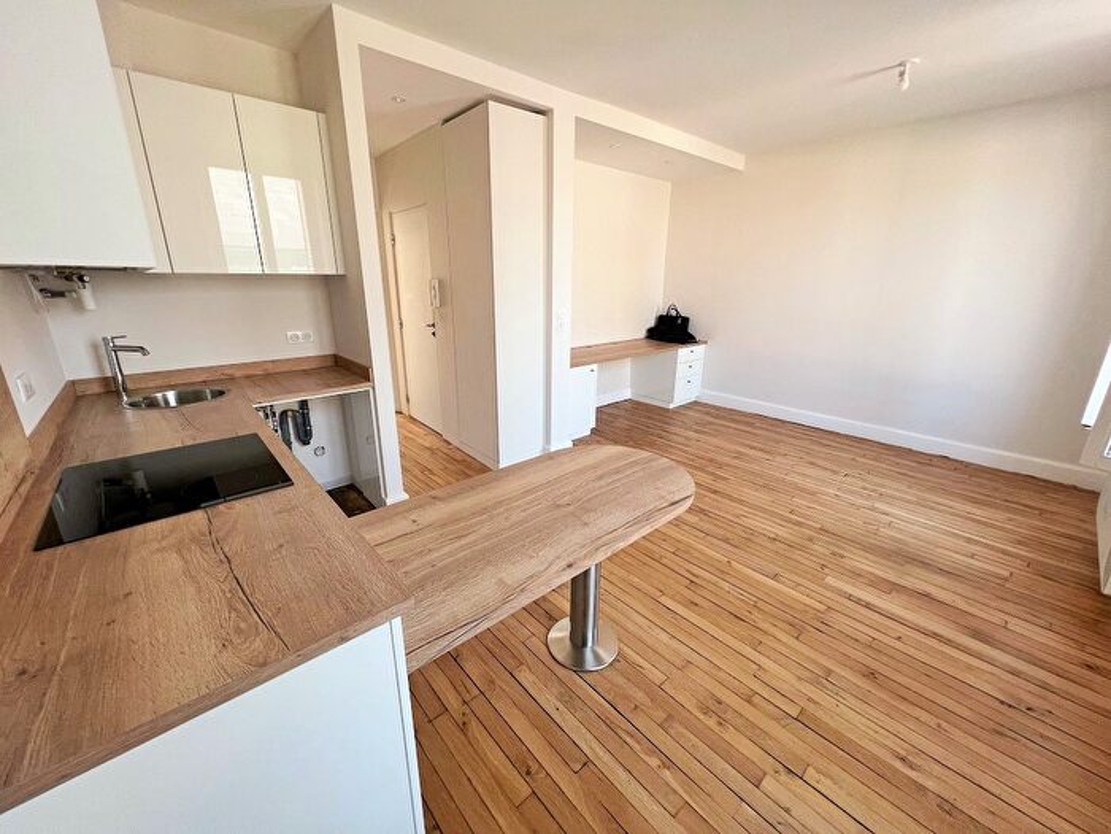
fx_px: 417
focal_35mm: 13
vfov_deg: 89.9
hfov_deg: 106.2
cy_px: 417
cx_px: 556
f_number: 1.8
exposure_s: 1/99
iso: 64
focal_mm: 1.57
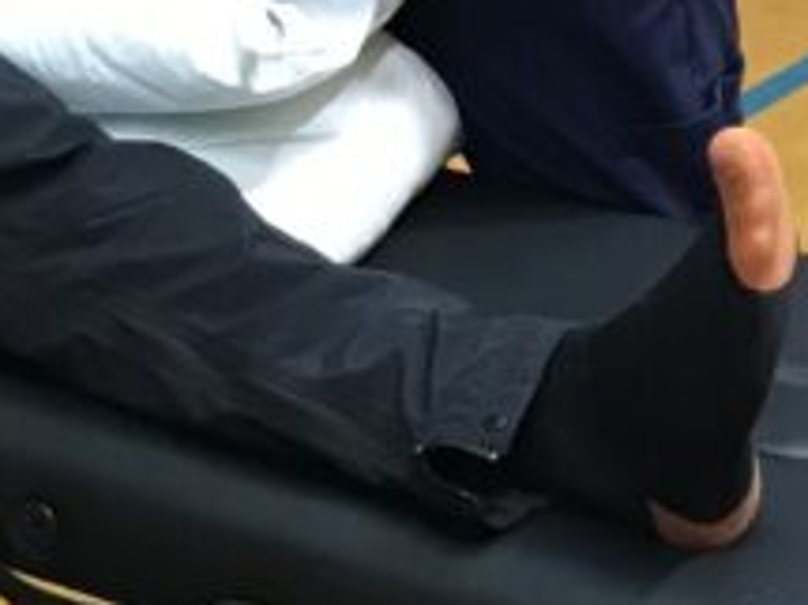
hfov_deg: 11.6
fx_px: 3896
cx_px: -124
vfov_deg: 8.6
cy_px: -383
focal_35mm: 167
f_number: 1.8
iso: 80
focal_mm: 3.99
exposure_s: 1/17
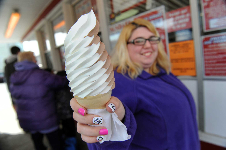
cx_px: 113
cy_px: 75
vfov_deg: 53.1
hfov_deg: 73.8
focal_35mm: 24
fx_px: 151
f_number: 5
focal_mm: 24
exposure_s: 1/2000
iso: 1600
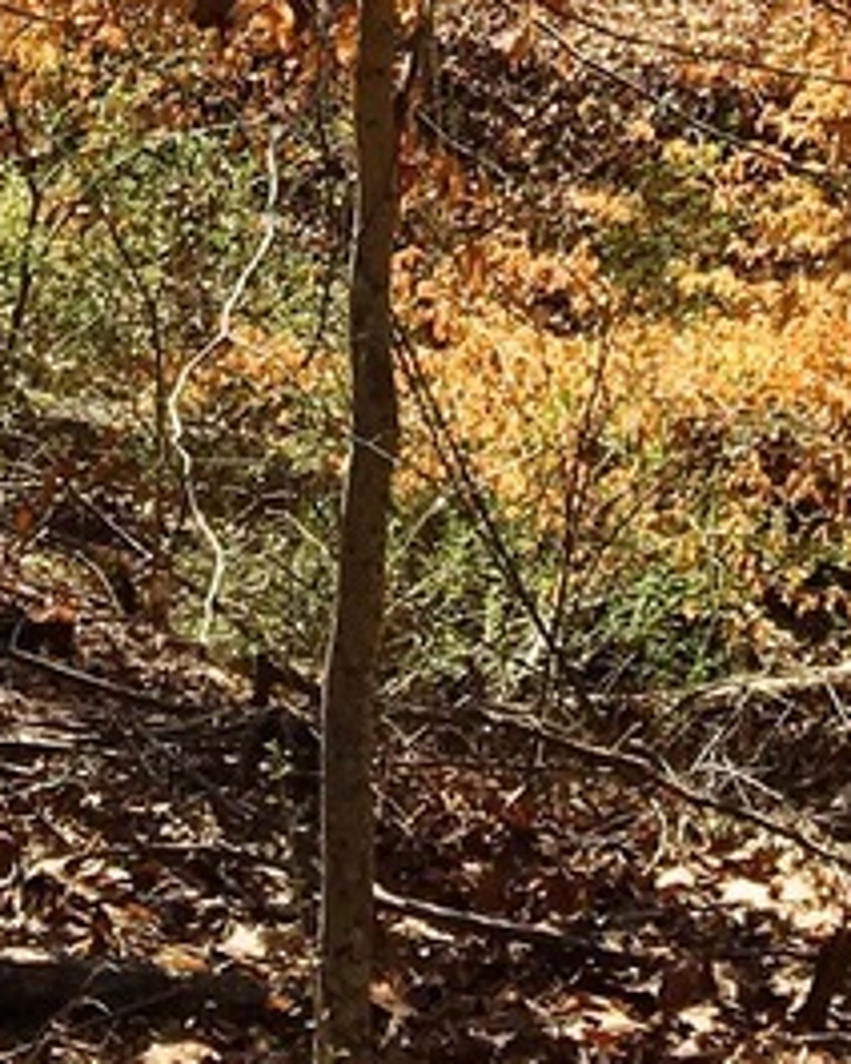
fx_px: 5037
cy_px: -1008
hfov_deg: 9.6
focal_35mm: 160
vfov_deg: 11.0
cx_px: 271
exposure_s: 1/999
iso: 25
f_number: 2.2
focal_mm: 4.15
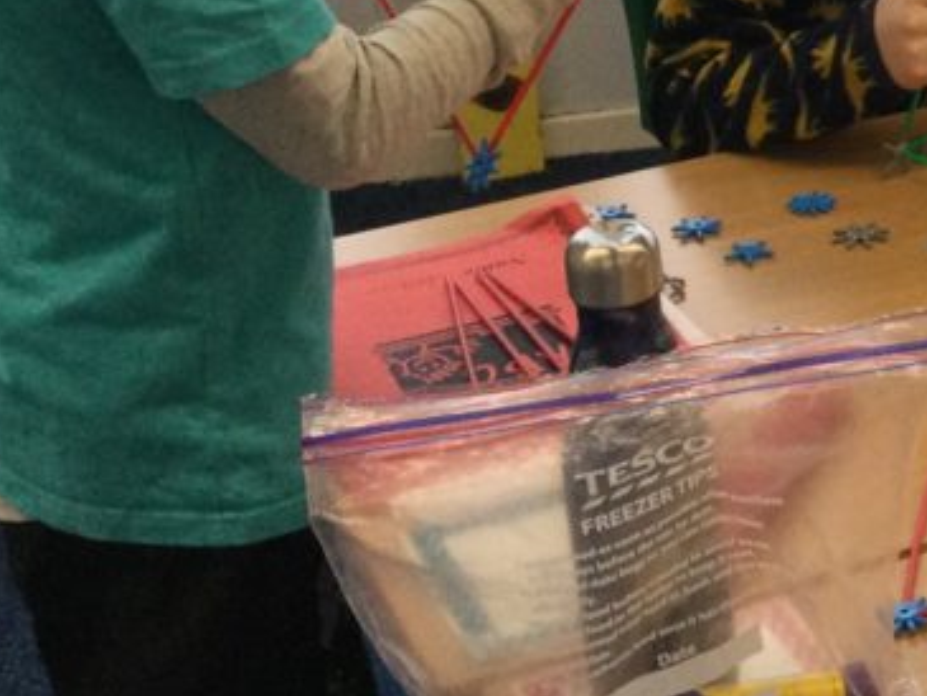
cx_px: 1234
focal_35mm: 107
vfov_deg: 13.6
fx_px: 2866
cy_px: -11
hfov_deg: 17.2
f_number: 2.4
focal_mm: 3.3
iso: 50
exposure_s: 1/33
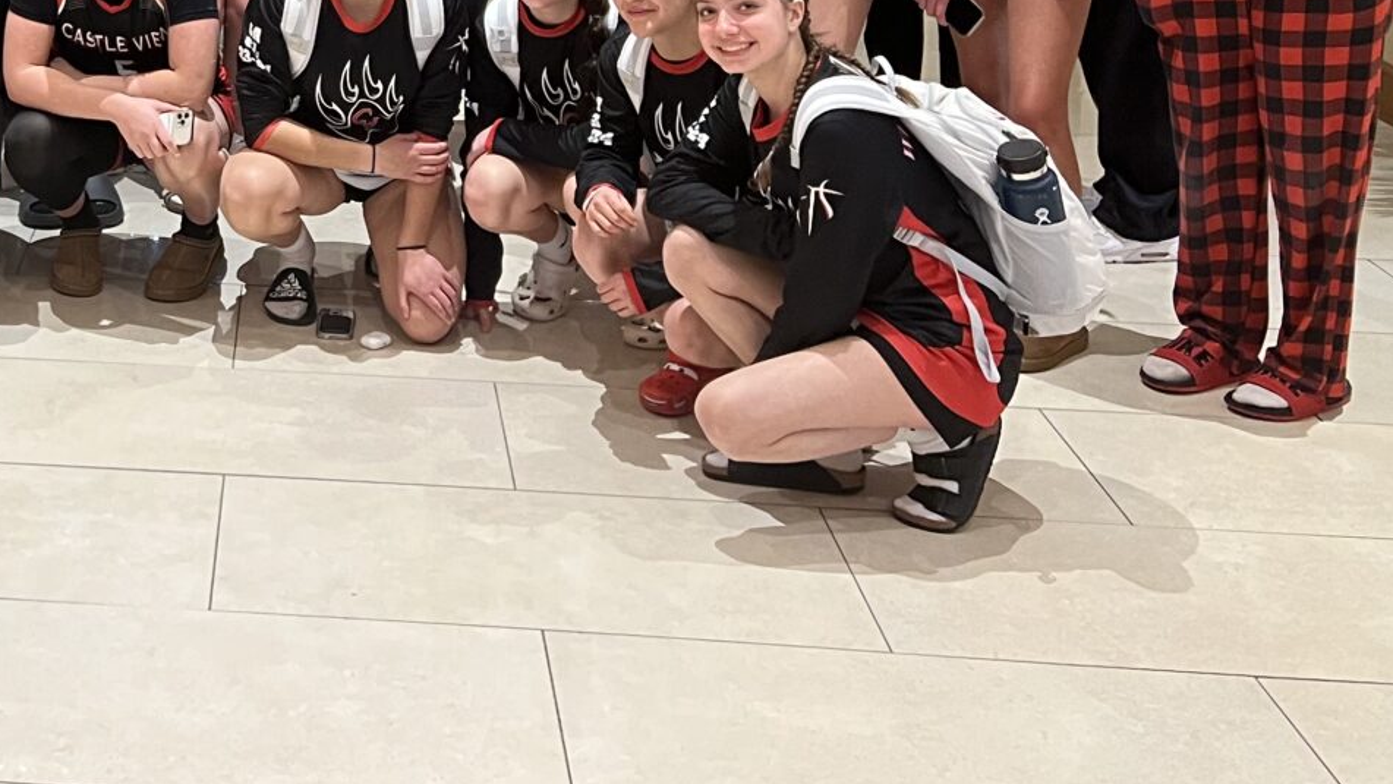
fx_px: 2253
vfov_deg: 18.3
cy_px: -243
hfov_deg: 32.0
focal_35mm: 61
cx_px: 37
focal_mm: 5.7
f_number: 1.5
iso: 250
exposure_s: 1/60
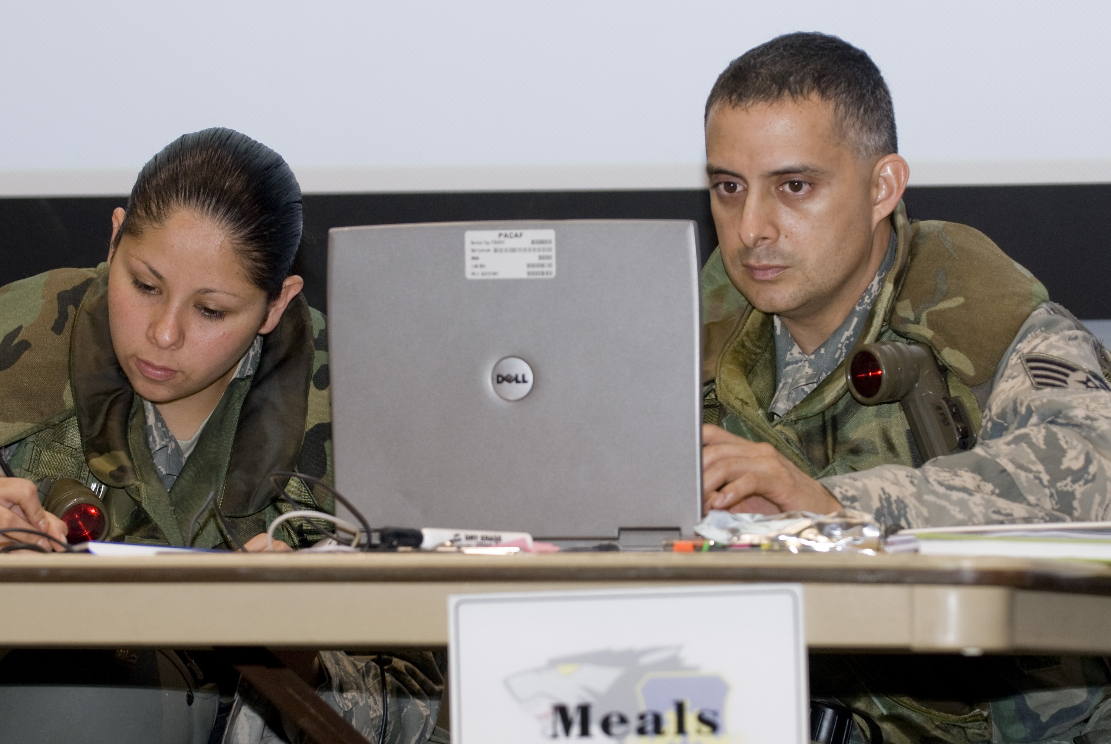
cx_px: 617
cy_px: 409
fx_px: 6292
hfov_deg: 10.1
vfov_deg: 6.8
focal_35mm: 204
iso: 400
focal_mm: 105
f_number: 4.5
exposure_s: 1/20
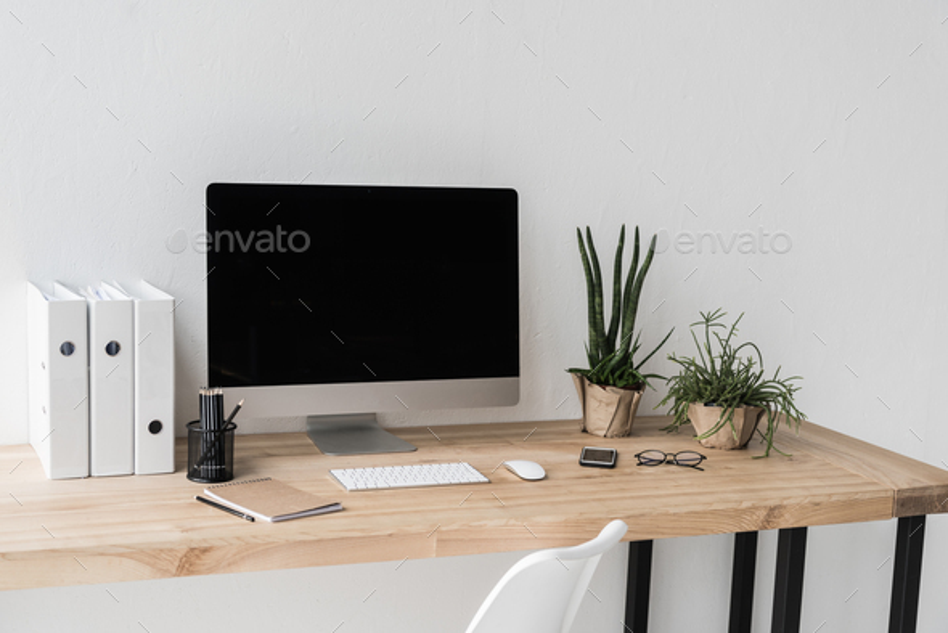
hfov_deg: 35.6
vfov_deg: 24.2
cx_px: 474
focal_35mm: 56
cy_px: 316
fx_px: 1475
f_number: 5
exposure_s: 1/100
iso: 250
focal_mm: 56
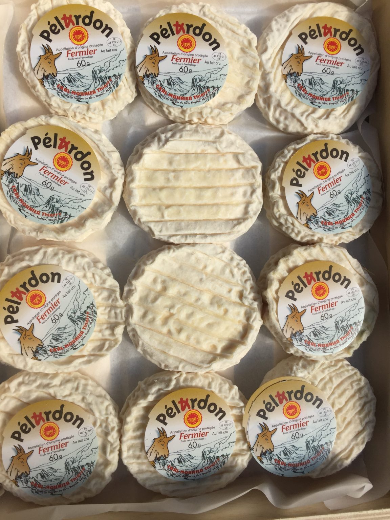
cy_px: 260
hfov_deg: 48.2
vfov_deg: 61.7
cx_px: 195
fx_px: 436
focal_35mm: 29
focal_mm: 4.15
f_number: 2.2
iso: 32
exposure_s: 1/1099
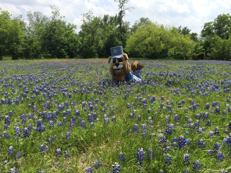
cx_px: 116
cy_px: 86
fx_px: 200
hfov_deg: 60.0
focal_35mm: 30
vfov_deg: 46.8
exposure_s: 1/2740
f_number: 2.2
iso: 40
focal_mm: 4.12
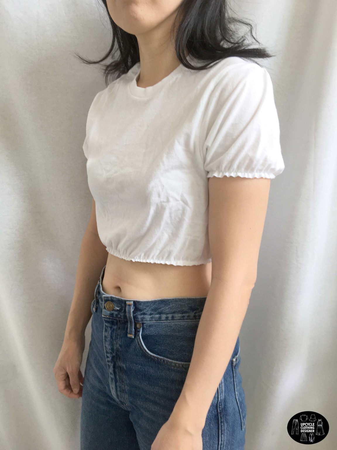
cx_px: 168
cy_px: 225
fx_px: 376
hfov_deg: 48.2
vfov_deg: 61.7
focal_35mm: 29
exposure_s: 1/60
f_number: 2.2
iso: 32
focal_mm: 4.15
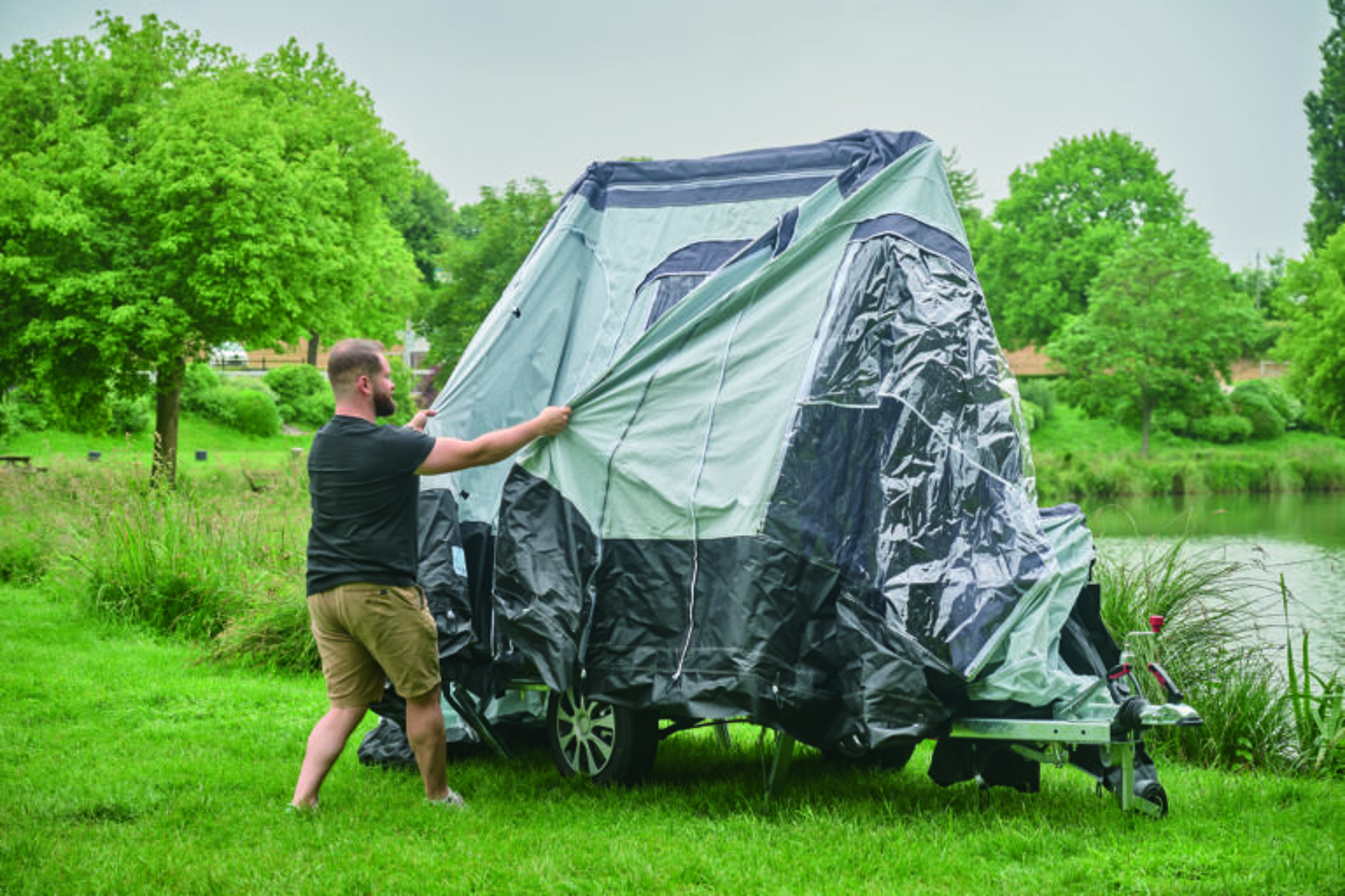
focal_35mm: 83
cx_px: 672
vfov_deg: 16.5
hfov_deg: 24.5
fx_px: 3101
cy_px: 448
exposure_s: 1/60
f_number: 5.6
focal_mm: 83
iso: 400
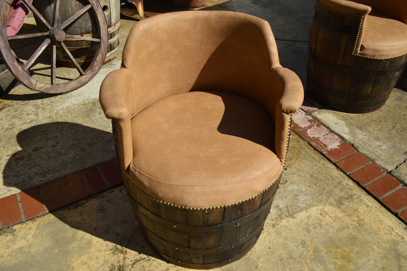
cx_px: 204
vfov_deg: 43.5
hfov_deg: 62.0
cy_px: 136
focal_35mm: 30
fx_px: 339
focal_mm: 20
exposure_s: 1/3200
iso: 280
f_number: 4.5
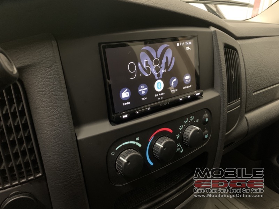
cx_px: 140
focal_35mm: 26
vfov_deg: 53.1
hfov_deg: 67.3
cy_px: 104
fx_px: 210
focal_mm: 4.25
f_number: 1.8
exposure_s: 1/16
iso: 800
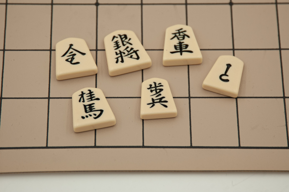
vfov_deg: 7.6
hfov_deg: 11.4
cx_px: 144
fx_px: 1444
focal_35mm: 180
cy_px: 96
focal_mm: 120
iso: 400
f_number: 5.6
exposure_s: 1/320
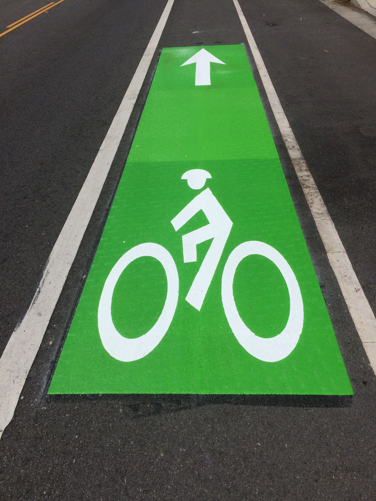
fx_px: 420
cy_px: 250
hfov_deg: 48.2
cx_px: 188
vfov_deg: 61.7
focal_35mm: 29
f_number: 2.2
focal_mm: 4.15
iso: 40
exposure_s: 1/8264
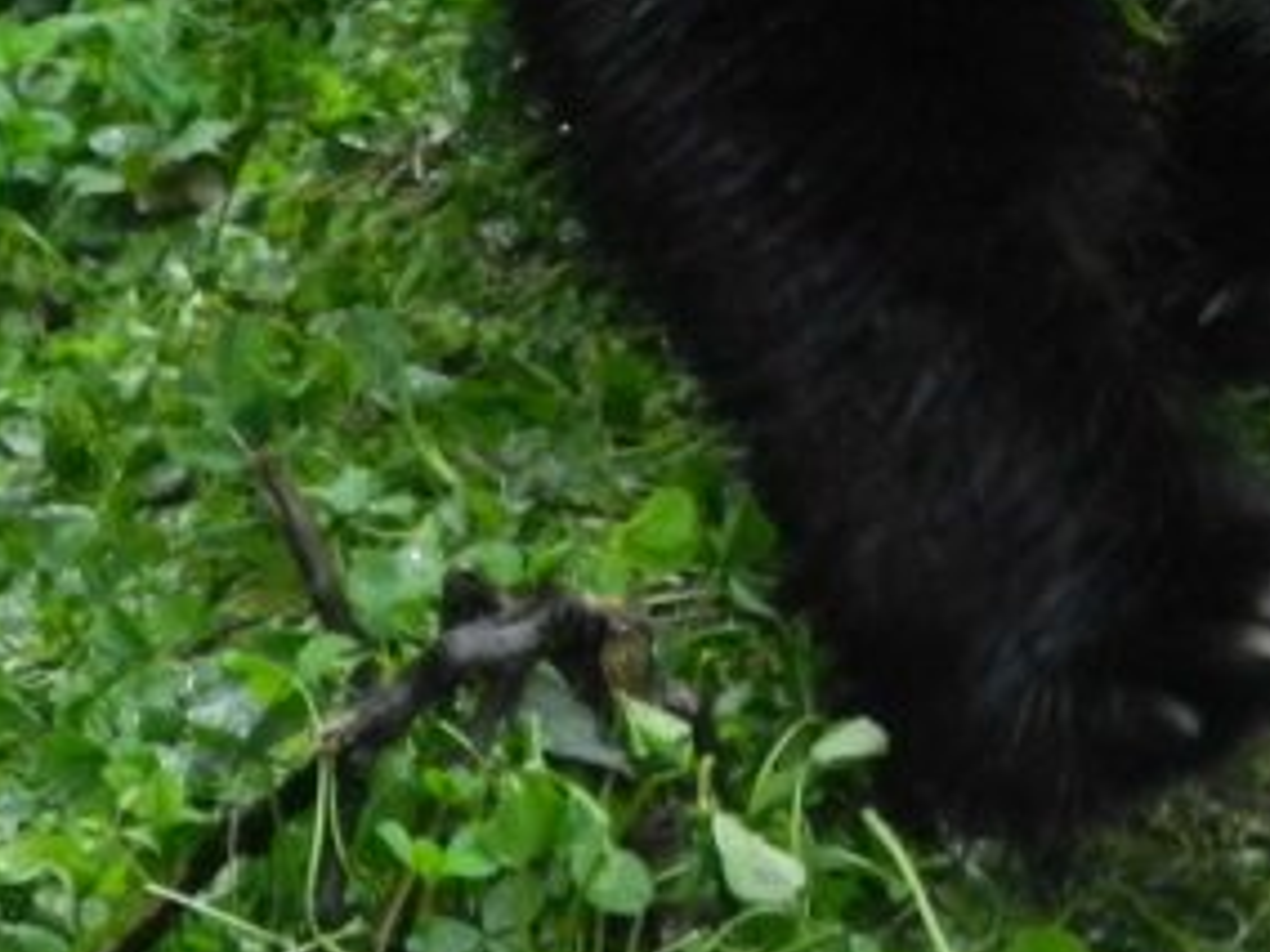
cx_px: 1771
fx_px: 17207
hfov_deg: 4.2
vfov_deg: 3.2
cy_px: -407
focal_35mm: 469
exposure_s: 1/200
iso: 720
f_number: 5
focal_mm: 23.1
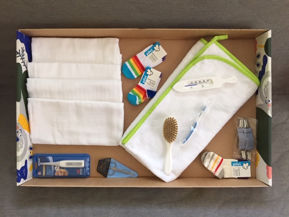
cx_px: 144
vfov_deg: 48.2
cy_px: 108
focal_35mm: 29
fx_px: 242
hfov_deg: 61.7
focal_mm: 4.15
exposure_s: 1/33
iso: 200
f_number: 2.2
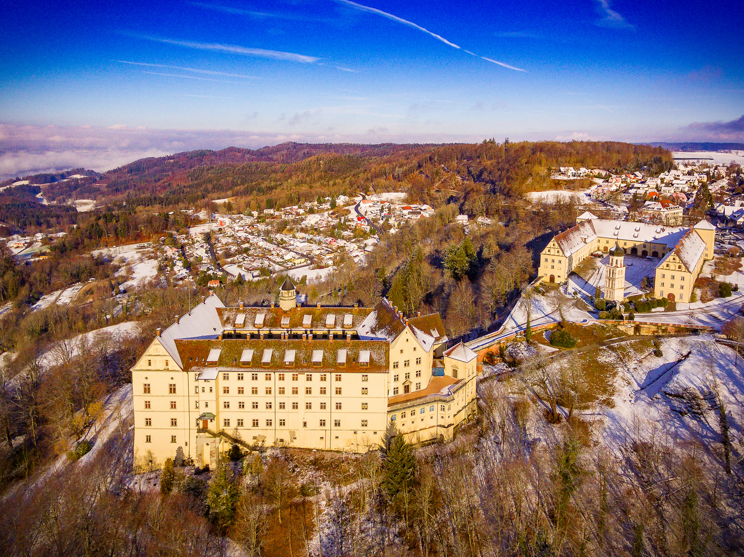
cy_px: 278
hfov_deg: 81.8
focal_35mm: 20
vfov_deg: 65.9
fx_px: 430
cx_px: 372
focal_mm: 3.61
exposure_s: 1/2000
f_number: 2.8
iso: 100
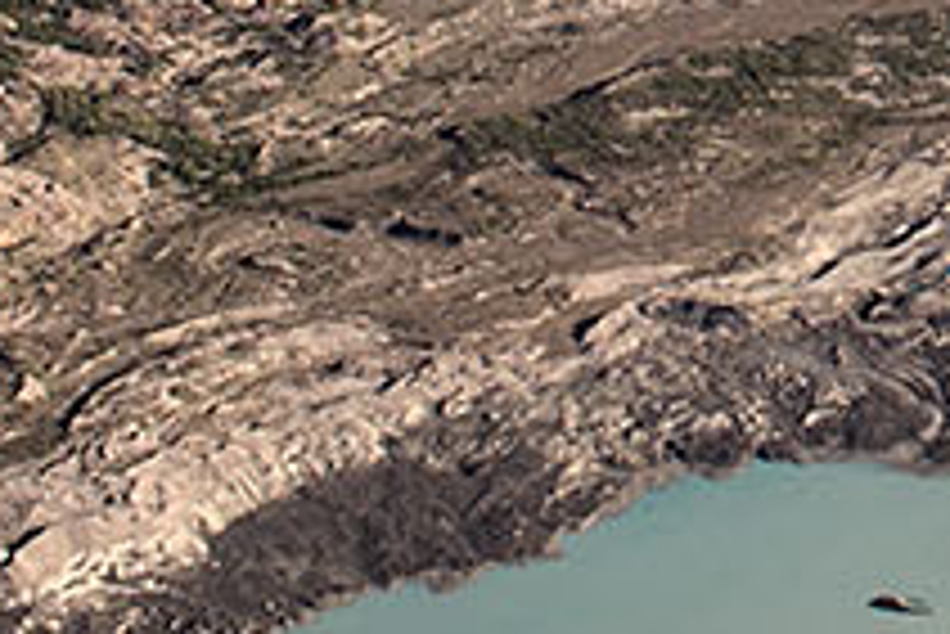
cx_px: 1742
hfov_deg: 7.4
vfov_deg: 5.0
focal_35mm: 269
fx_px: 7103
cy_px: -598
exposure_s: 1/500
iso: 100
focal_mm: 35
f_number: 5.6
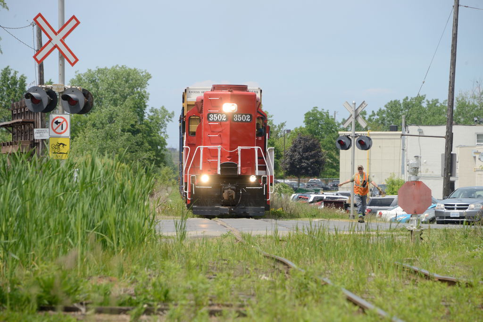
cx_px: 242
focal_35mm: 250
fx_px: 3354
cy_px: 161
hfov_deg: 8.2
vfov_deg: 5.5
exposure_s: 1/800
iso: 400
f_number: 11
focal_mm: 250
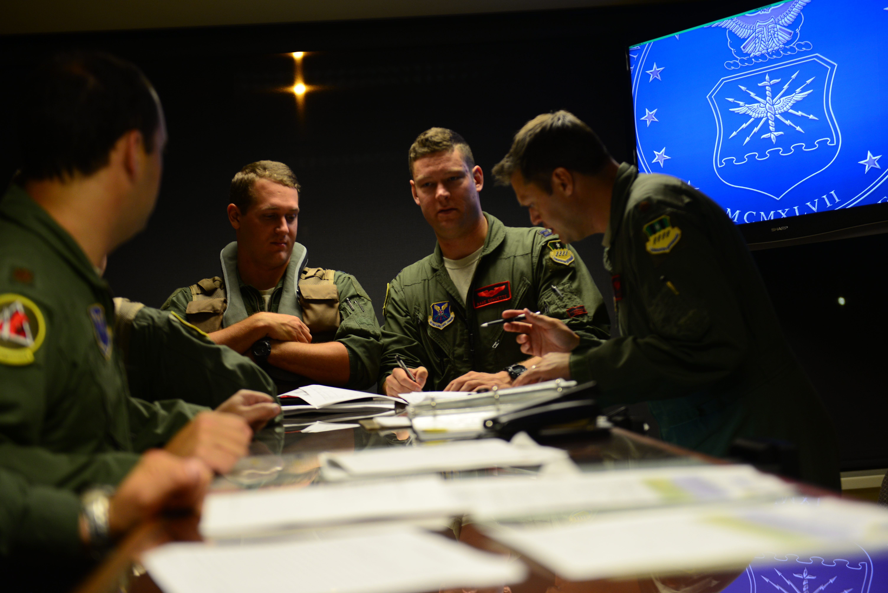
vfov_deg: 21.9
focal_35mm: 62
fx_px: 1530
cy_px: 296
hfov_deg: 32.4
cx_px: 444
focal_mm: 62
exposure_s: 1/80
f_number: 2.8
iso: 640
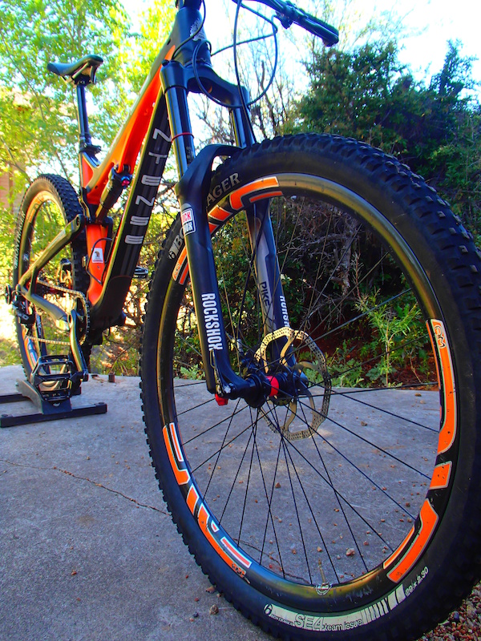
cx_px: 240
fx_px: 519
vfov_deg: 63.4
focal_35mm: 28
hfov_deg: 49.7
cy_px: 320
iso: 100
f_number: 3.9
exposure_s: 1/80
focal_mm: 5
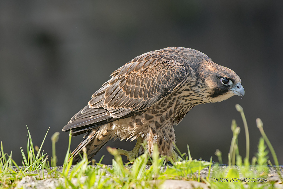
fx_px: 5895
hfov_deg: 2.7
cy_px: 94
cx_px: 142
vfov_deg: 1.8
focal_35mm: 750
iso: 400
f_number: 8
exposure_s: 1/320
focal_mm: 500
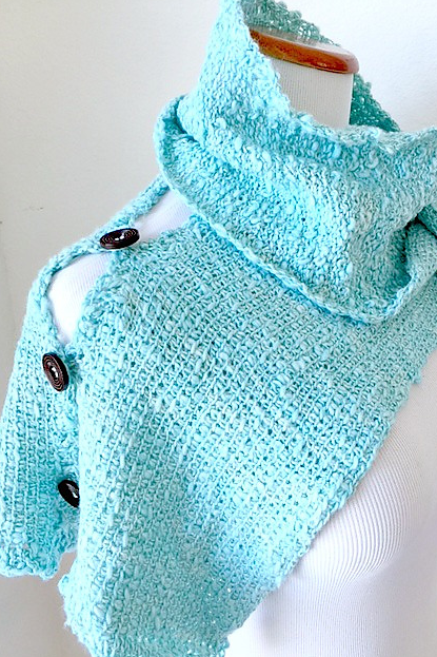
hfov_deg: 42.3
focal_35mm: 31
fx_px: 565
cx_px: 233
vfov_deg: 60.3
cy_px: 333
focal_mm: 4.15
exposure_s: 1/30
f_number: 2.2
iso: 40
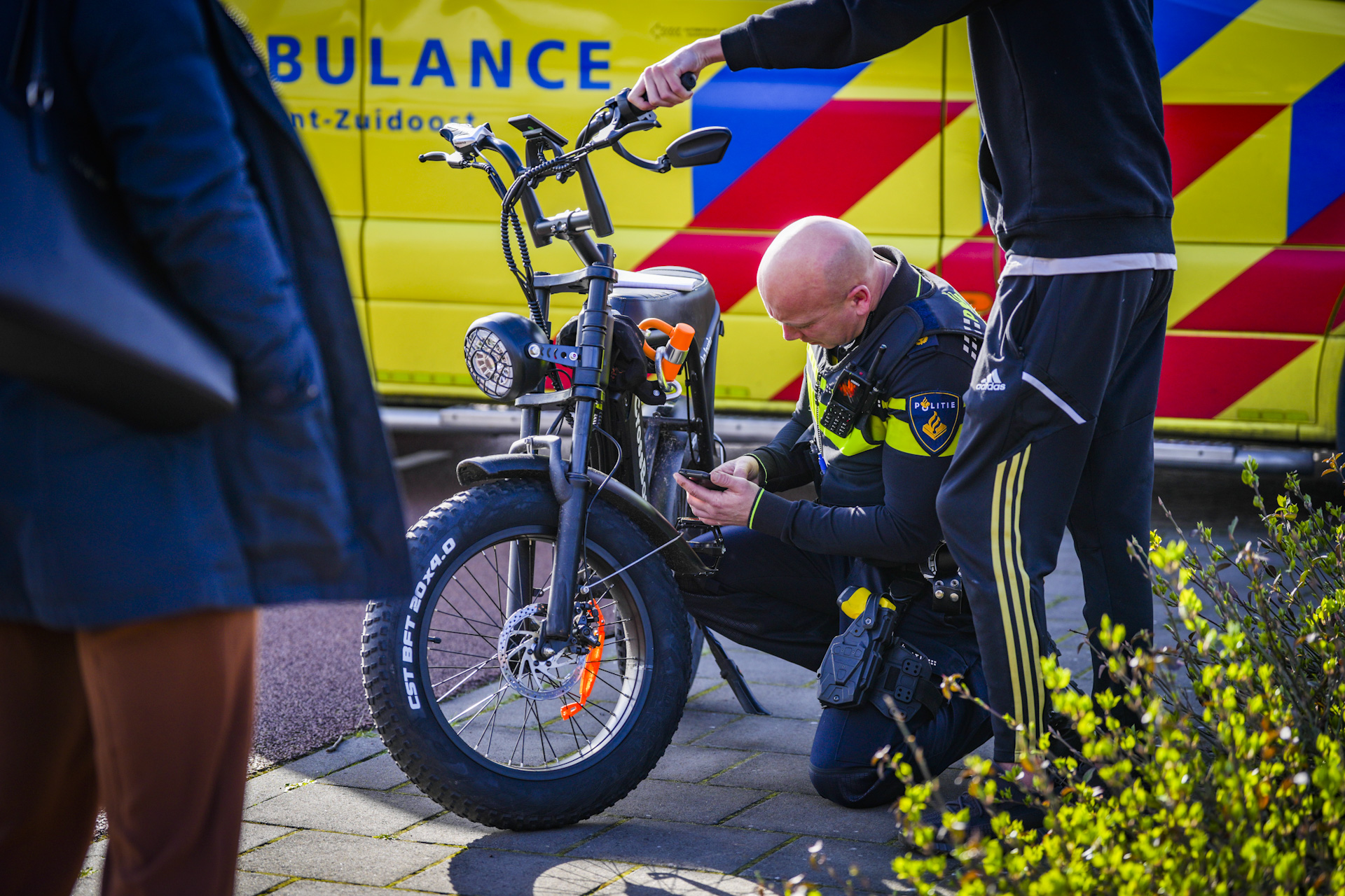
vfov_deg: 12.6
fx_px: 4072
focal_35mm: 109
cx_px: 672
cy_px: 448
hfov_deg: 18.8
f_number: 2.8
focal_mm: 109
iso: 100
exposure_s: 1/1000
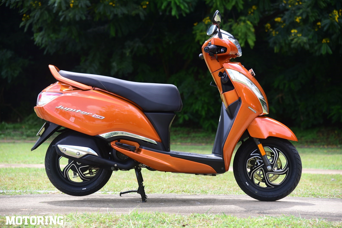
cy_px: 114
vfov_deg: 14.7
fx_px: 884
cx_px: 171
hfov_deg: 21.9
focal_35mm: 93
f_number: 4.5
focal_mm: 92
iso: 400
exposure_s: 1/640
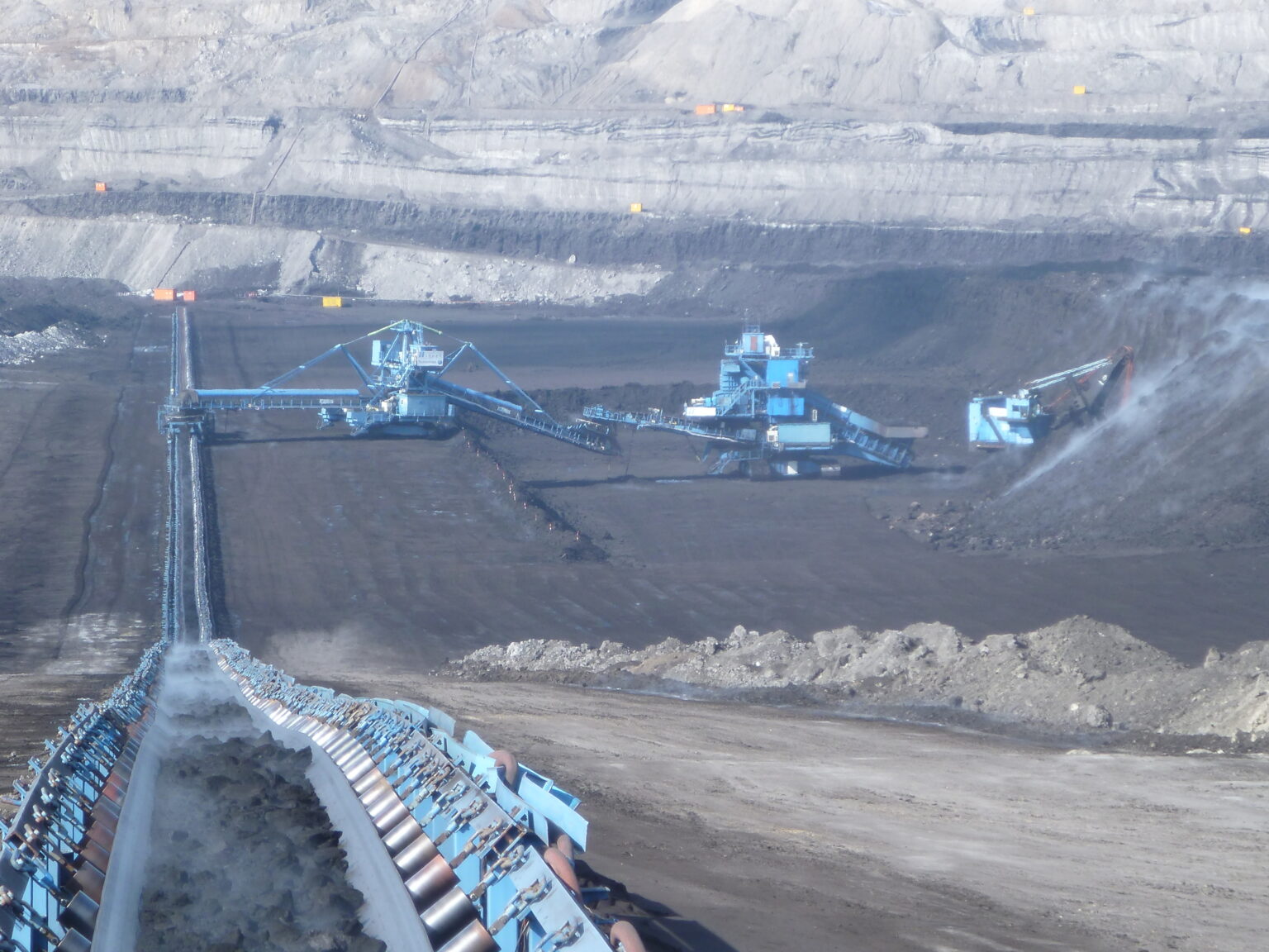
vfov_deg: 10.1
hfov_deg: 13.4
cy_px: 476
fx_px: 5389
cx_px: 634
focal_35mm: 147
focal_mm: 22.8
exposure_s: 1/125
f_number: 5.9
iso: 100
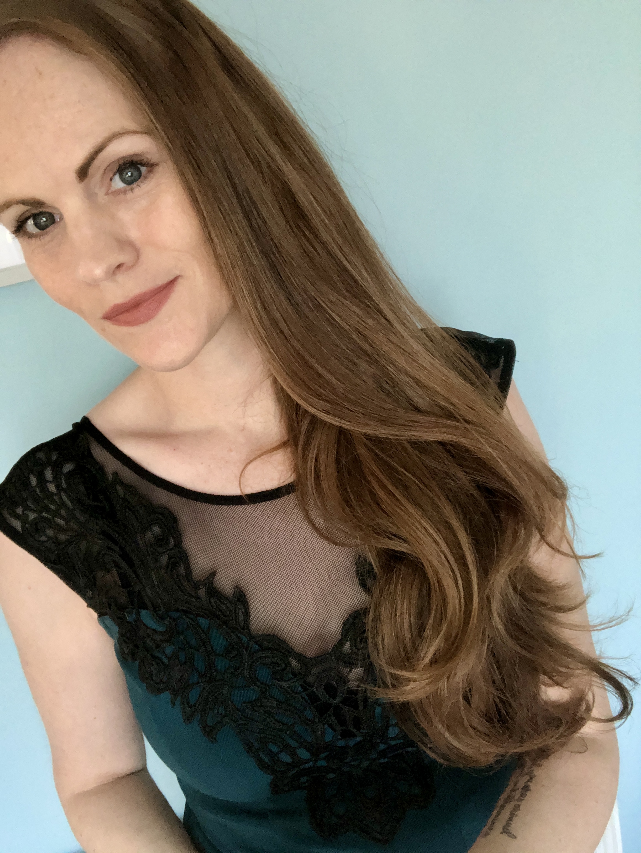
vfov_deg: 56.8
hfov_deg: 44.2
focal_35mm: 32
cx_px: 320
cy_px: 426
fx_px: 789
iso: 125
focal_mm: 2.87
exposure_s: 1/40
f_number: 2.2
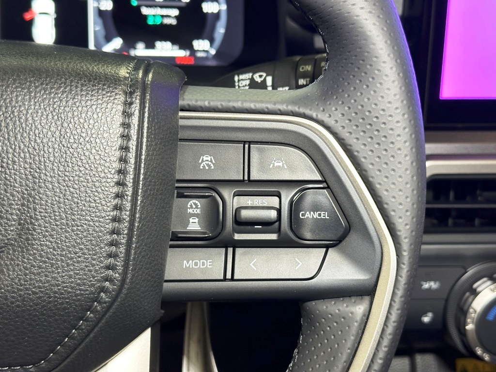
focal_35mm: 48
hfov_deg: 39.7
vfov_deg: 30.3
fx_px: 688
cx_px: 248
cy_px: 186
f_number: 1.78
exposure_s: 1/40
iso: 400
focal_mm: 6.86
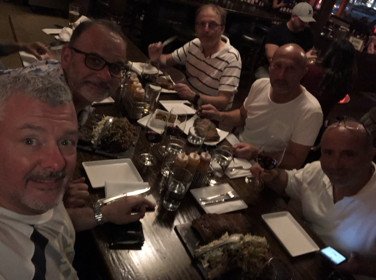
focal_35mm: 32
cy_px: 140
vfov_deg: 44.0
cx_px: 188
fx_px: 347
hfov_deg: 56.9
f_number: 2.2
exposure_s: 1/16
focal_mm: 2.87
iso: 400
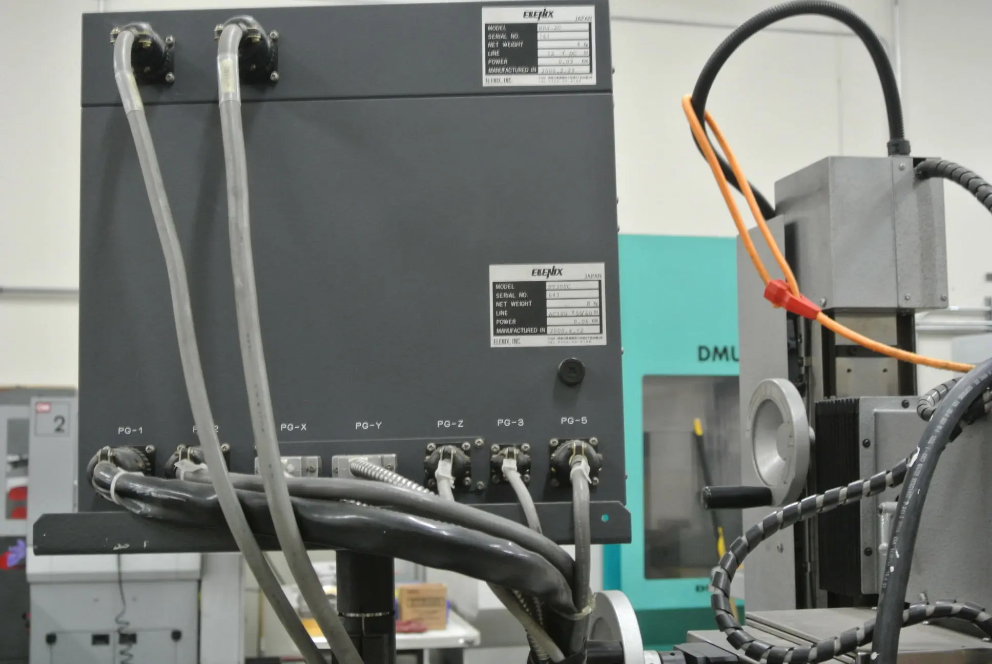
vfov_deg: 29.9
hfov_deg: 43.6
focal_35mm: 45
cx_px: 496
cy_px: 332
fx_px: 1241
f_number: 4.5
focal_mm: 16.9
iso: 800
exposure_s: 1/20
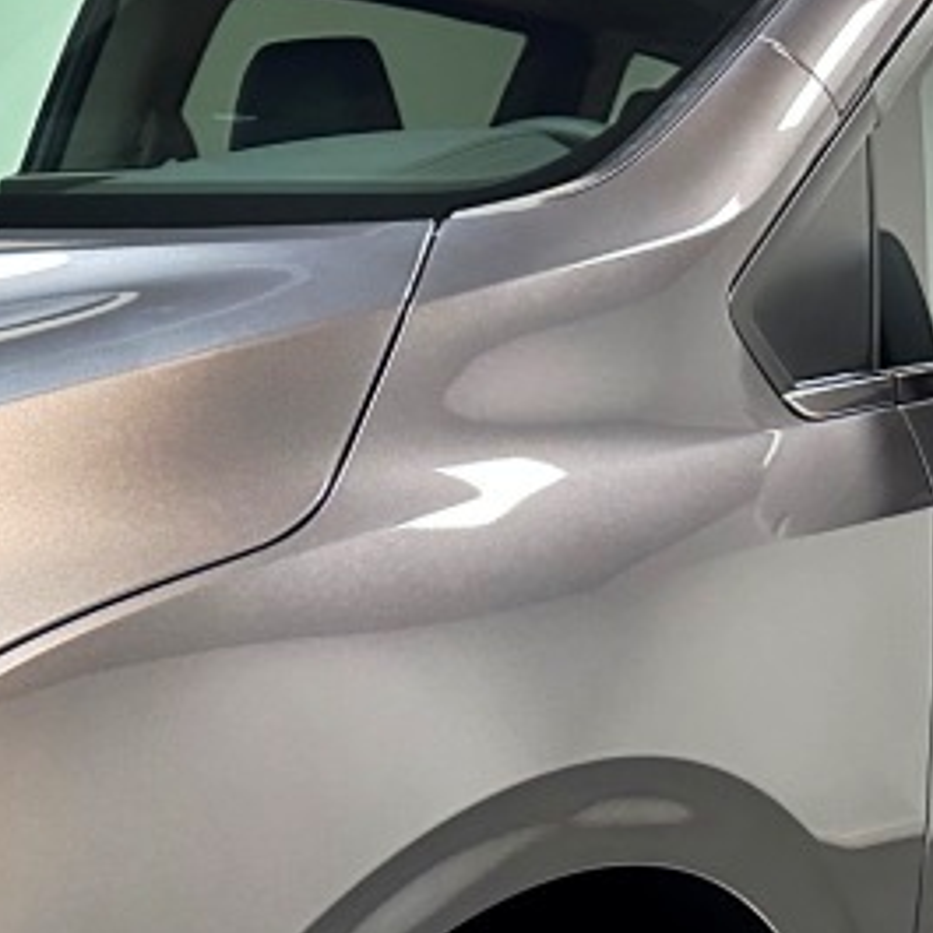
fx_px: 2500
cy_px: 1053
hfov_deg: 19.9
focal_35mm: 82
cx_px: -187
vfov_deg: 20.1
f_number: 1.78
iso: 500
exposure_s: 1/60
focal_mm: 6.86
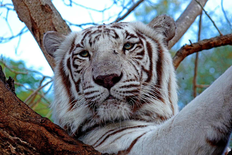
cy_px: 78
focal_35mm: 200
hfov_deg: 10.3
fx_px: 1289
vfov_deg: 6.9
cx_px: 116
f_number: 4
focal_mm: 73.3
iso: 125
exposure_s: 1/320
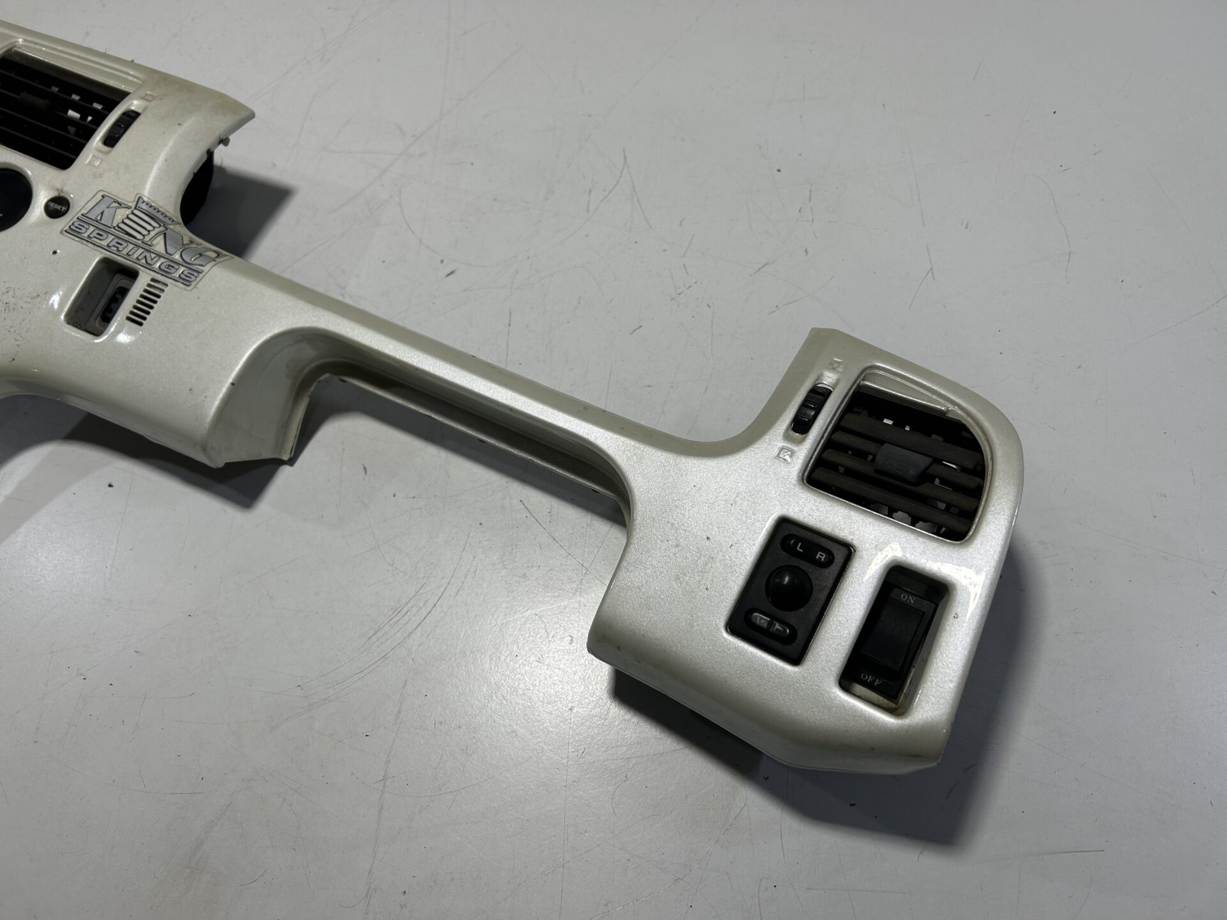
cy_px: 460
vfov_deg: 53.1
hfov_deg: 67.3
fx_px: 922
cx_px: 614
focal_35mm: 26
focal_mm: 5.7
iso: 50
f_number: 1.5
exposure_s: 1/1869
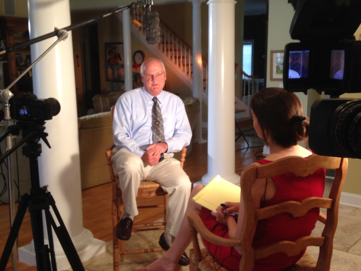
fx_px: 490
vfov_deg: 30.9
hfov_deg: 40.4
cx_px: 193
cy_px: 137
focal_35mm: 47
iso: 80
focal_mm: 4.12
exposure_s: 1/20
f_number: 2.4
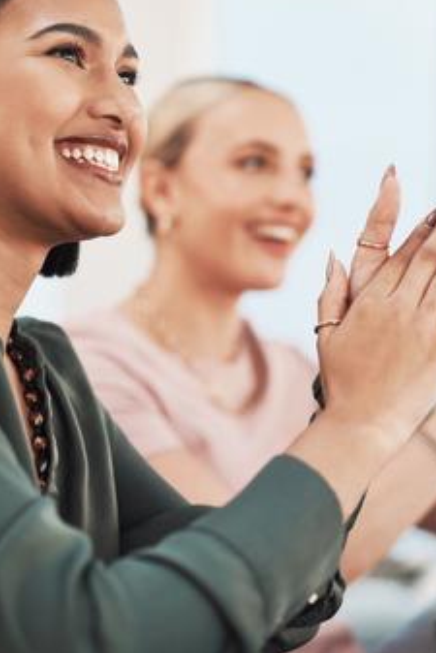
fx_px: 1724
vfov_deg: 21.4
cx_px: 273
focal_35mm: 95
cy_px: 270
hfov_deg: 14.4
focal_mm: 50
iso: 200
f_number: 2
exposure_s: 1/320
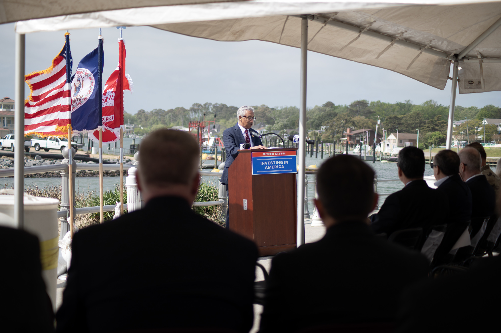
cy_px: 166
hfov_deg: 26.0
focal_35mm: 78
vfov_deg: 17.5
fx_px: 1085
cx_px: 250
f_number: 6.3
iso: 100
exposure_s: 1/640
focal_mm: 78
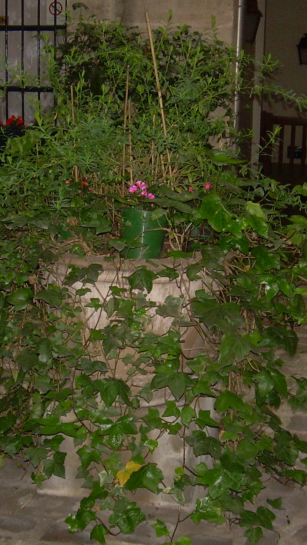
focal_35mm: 64
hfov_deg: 18.8
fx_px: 926
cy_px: 259
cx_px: 153
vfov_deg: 32.8
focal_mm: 6.3
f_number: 2.8
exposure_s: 1/60
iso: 154
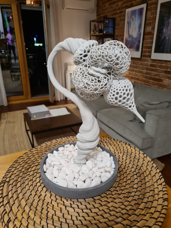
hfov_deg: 53.1
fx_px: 171
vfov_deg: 67.3
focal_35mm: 26
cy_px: 114
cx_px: 86
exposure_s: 1/50
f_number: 1.8
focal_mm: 5.4
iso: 250
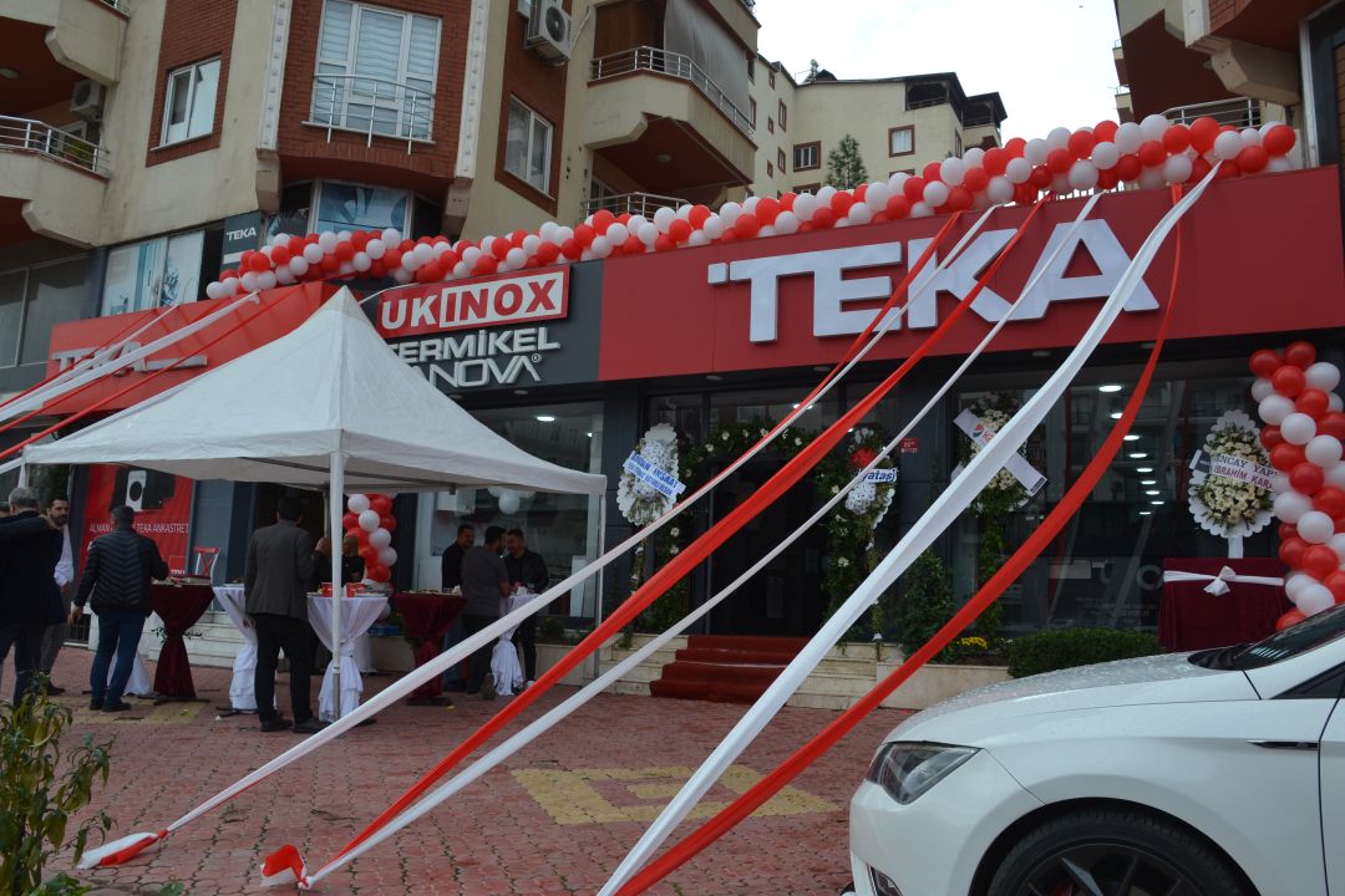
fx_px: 1009
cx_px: 672
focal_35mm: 27
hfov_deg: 67.4
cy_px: 448
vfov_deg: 47.9
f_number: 6.3
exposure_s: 1/160
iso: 100
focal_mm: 18
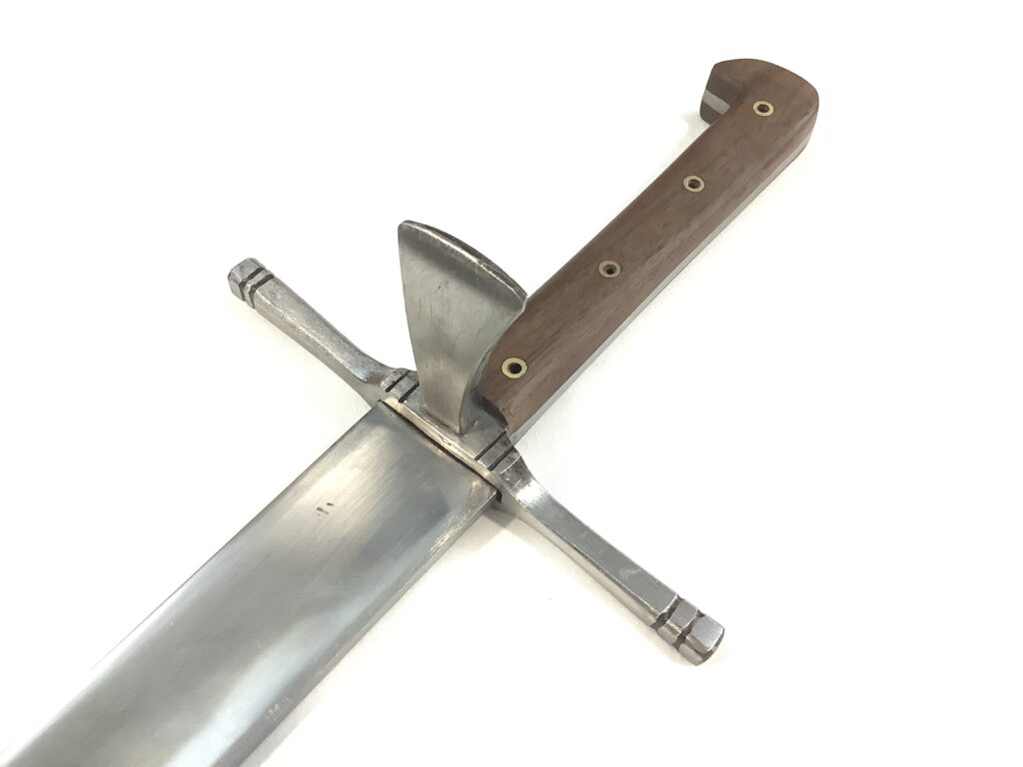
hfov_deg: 58.4
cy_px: 384
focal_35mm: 31
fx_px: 916
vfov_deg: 45.4
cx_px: 512
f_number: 2.4
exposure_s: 1/60
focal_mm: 3.3
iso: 250
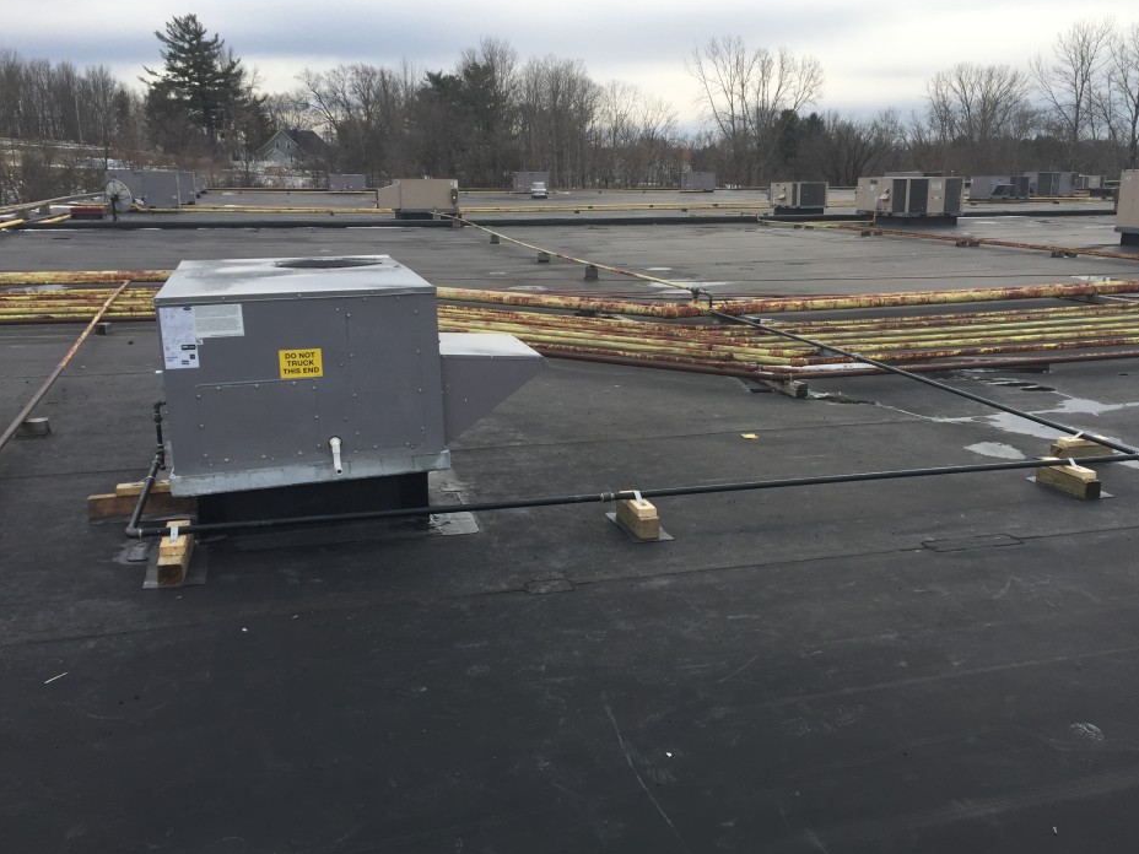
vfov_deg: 44.2
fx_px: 1053
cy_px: 434
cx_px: 627
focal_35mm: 32
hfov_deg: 56.7
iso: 32
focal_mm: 4.15
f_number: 2.2
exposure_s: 1/1163
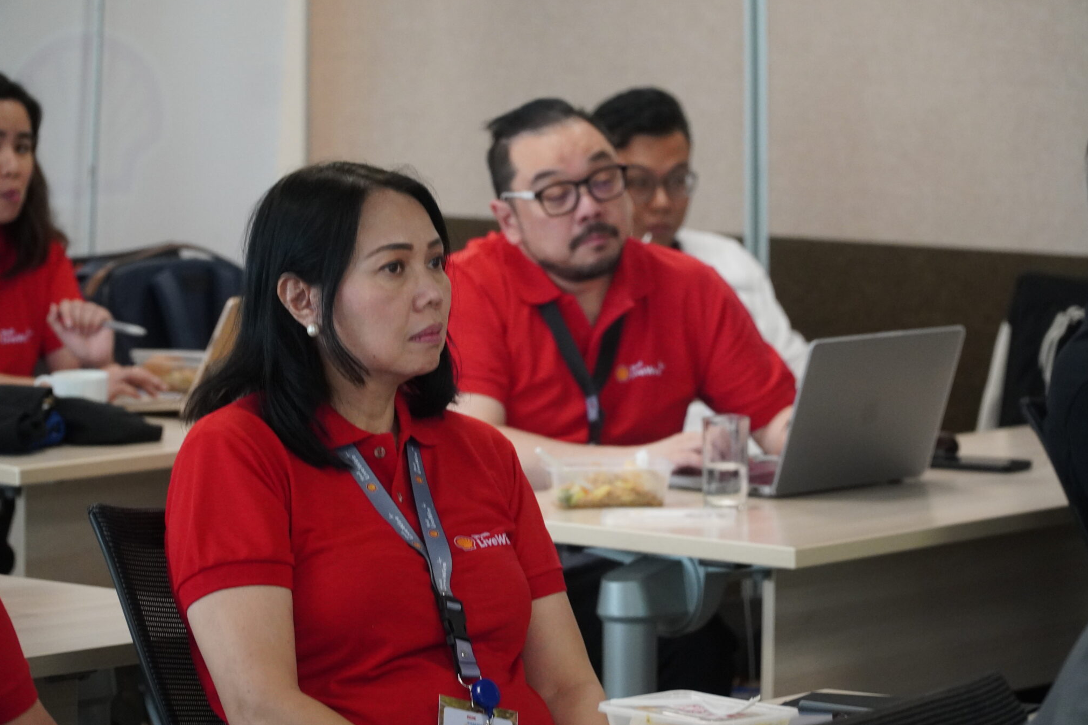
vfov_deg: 9.1
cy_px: 364
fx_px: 4548
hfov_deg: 13.6
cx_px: 548
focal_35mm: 151
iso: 2500
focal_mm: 99
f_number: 4
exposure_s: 1/160
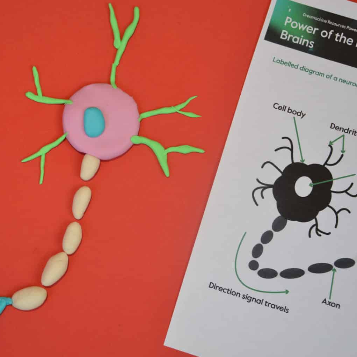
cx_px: 151
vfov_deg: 15.2
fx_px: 1342
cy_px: 179
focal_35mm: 115
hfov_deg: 15.1
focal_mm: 90
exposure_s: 1/60
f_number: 5.3
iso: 720
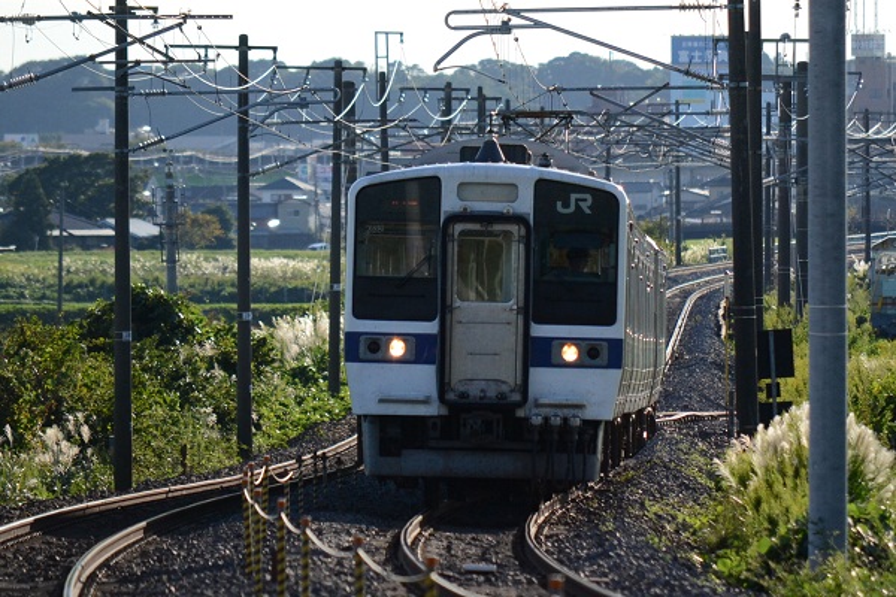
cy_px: 298
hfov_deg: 4.6
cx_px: 448
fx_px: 11199
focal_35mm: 450
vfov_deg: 3.1
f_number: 6.3
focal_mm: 300
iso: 800
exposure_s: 1/2500
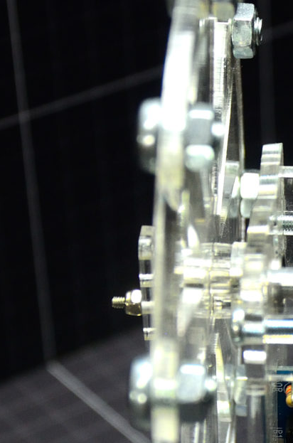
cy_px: 375
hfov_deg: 7.9
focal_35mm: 173
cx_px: 328
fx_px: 2119
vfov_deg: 11.9
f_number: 4.5
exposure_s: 1/50
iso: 1000
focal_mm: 35
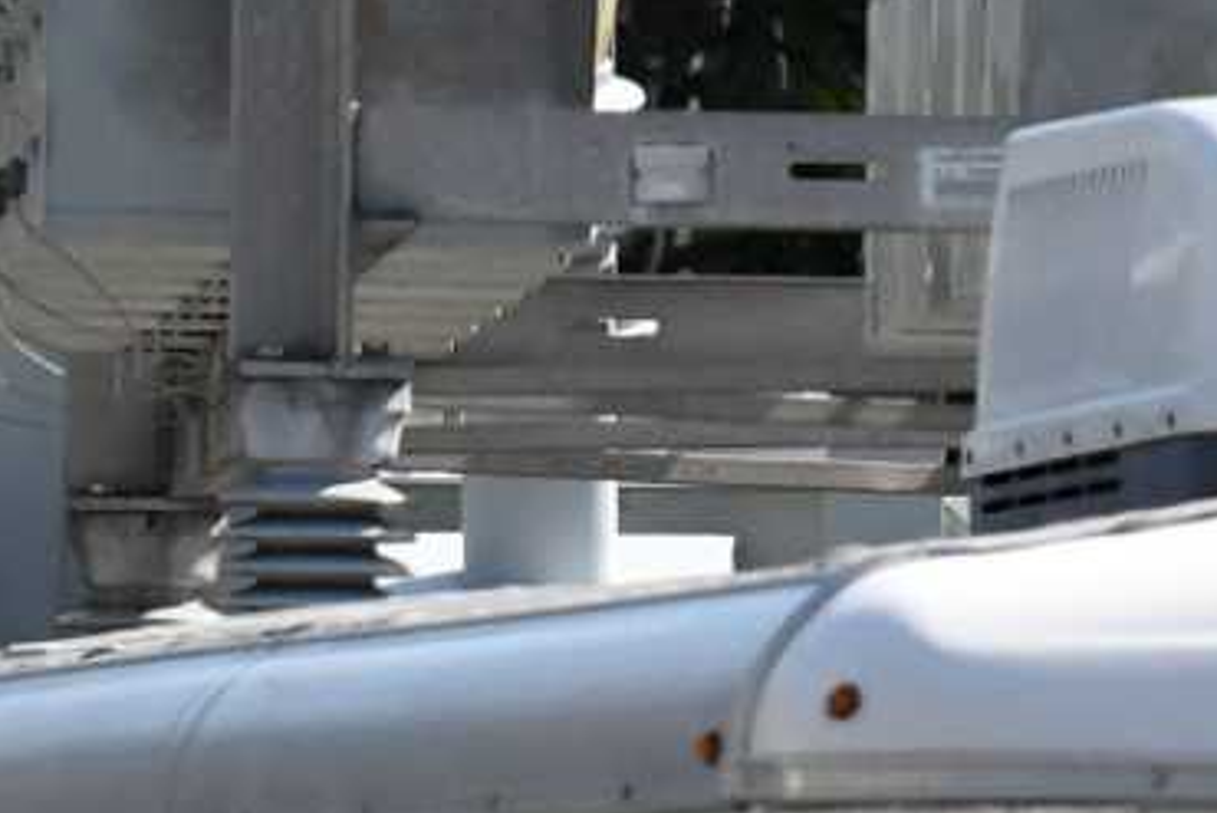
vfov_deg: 1.4
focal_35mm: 1013
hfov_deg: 2.0
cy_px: 1071
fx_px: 34257
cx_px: -1059
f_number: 6.3
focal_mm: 122
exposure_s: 1/8000
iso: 2200
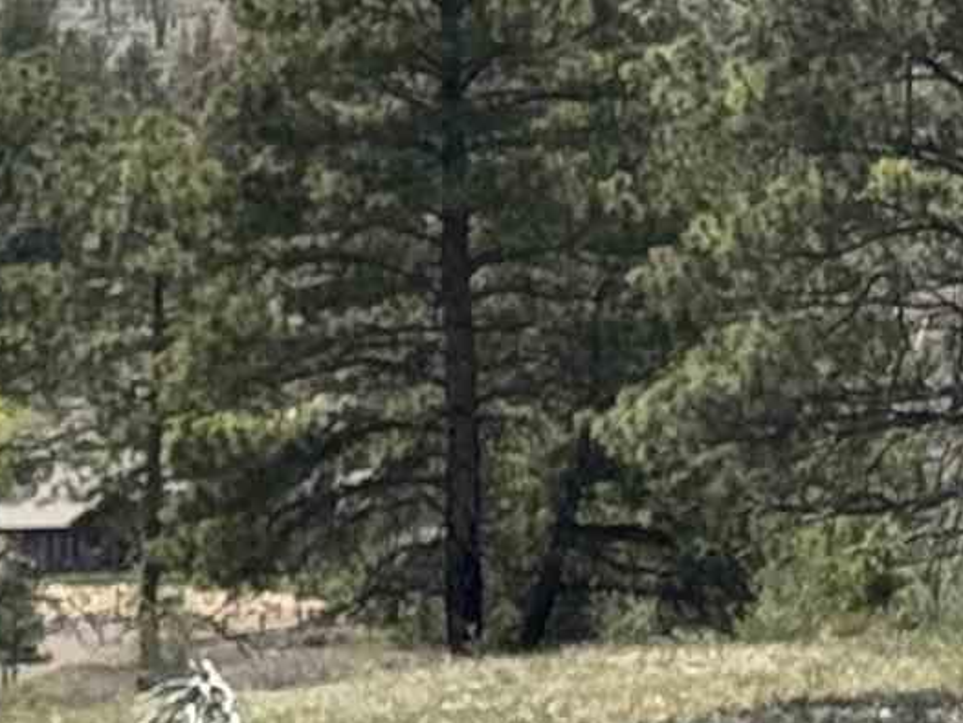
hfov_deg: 6.5
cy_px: 292
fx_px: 7819
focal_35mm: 281
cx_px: 2673
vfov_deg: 5.3
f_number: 1.78
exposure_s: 1/3257
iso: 64
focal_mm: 6.76
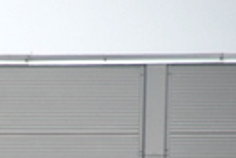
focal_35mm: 1260
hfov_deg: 1.6
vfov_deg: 1.1
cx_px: -376
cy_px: 467
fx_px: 8269
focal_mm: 140
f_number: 5.6
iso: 250
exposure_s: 1/500
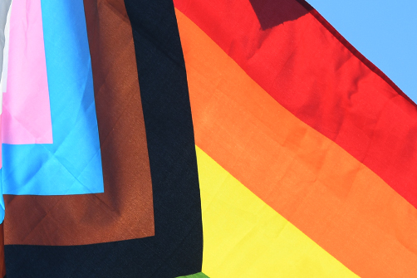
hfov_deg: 4.1
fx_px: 5816
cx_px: 234
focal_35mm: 502
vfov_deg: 2.7
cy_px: 218
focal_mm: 140
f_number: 6.3
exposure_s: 1/500
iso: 200
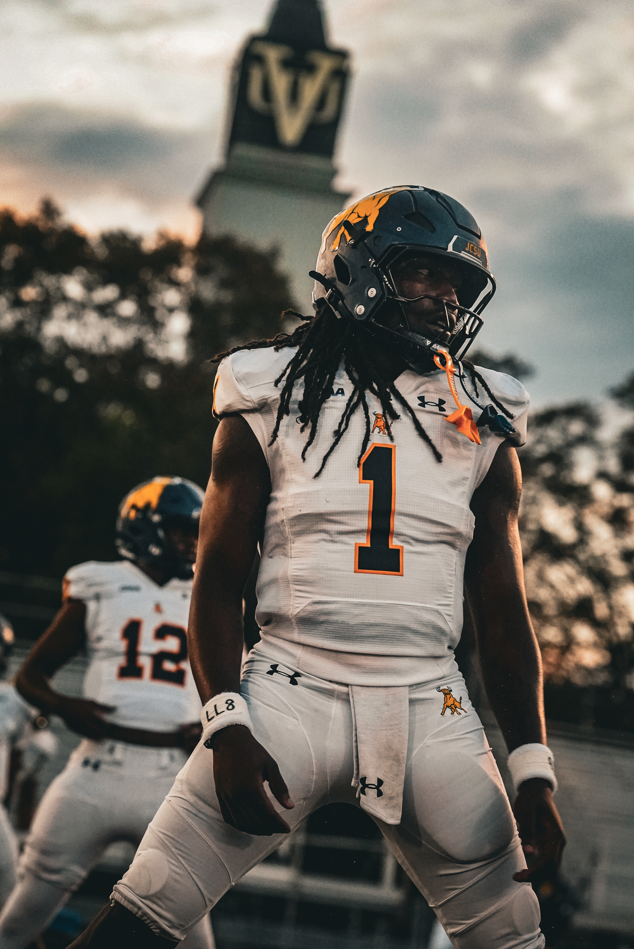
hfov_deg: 13.7
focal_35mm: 100
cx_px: 317
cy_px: 474
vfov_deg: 20.4
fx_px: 2638
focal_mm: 100
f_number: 4
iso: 10000
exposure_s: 1/160
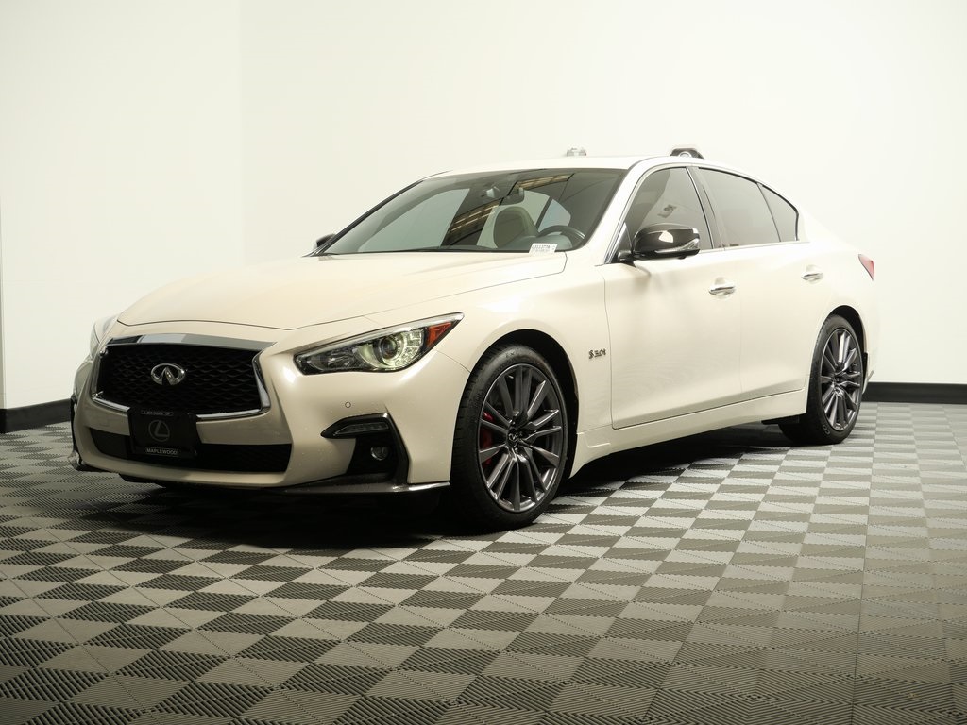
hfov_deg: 38.2
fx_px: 1397
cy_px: 362
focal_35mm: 50
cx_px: 484
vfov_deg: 29.1
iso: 250
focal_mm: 25
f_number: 5.6
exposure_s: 1/200
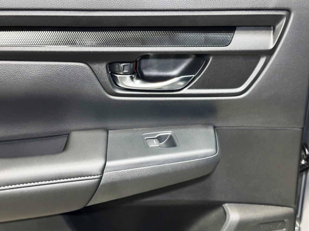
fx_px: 428
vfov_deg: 30.3
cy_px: 116
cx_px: 154
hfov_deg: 39.7
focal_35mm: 48
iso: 640
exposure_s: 1/30
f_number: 1.78
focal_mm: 6.86
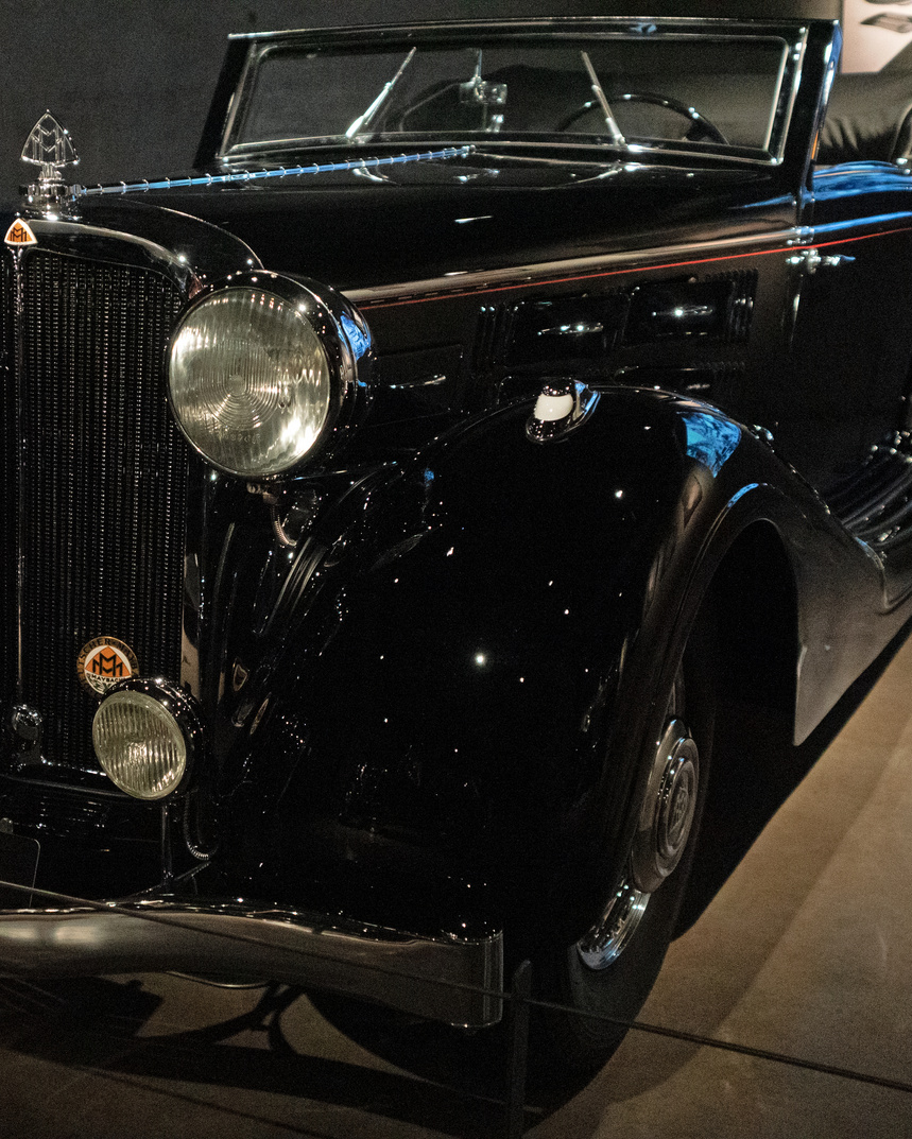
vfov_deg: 36.6
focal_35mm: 51
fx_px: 1720
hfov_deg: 29.3
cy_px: 571
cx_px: 240
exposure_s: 1/80
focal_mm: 24
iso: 3200
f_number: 2.8
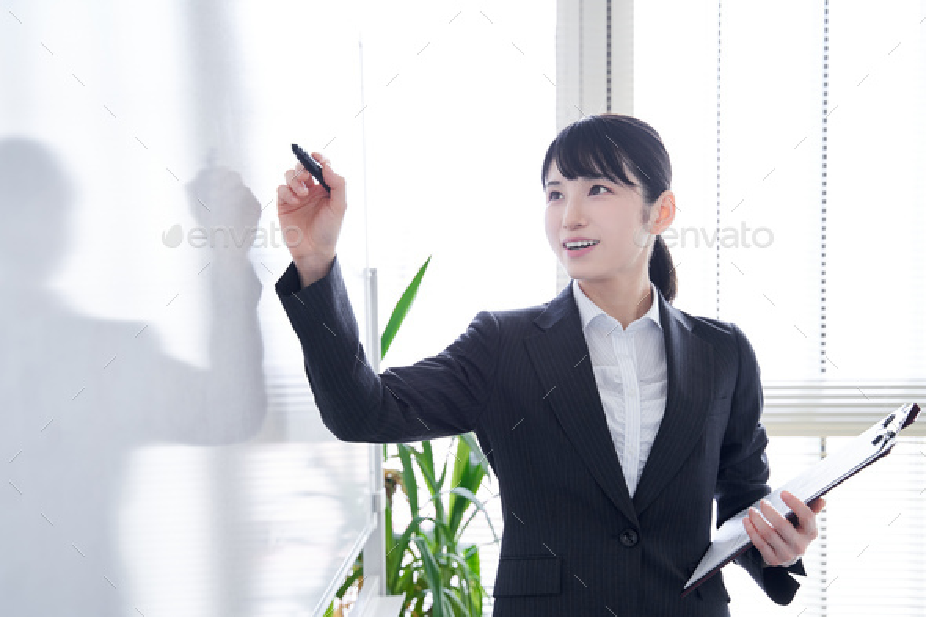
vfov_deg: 29.2
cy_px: 308
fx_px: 1183
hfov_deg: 42.8
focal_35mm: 46
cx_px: 463
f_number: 3.5
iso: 500
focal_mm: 46
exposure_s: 1/100
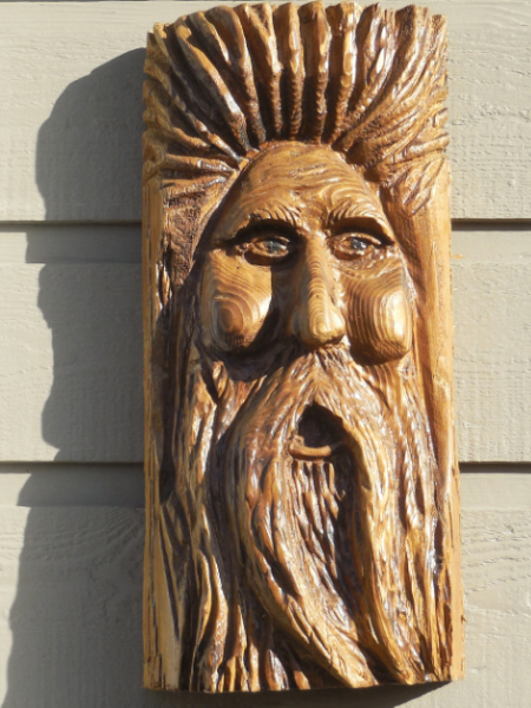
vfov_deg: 36.2
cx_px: 266
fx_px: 1084
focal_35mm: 53
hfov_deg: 27.5
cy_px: 354
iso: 125
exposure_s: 1/800
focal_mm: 9.4
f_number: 4
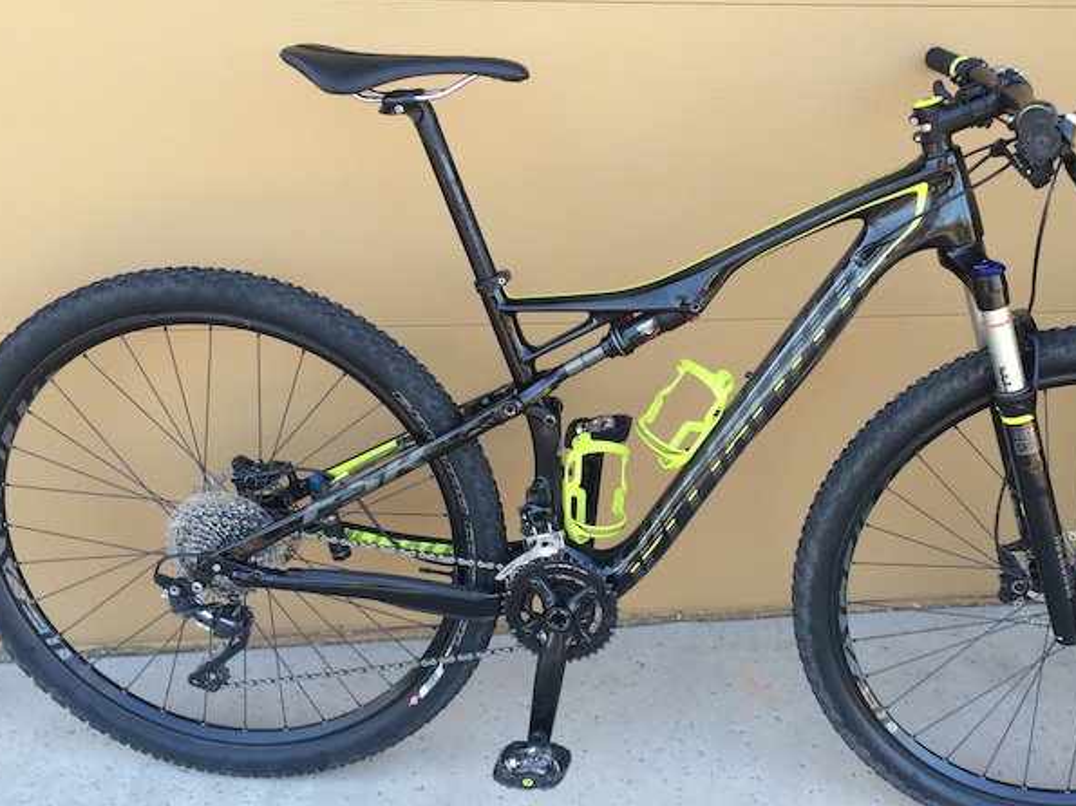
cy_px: 425
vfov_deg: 36.8
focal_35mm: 39
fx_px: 1212
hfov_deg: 47.5
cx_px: 667
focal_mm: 4.15
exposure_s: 1/60
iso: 40
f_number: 2.2
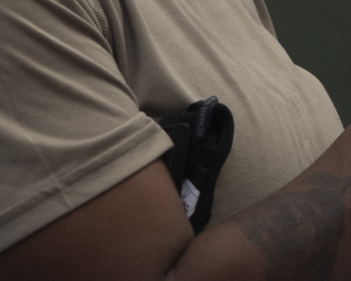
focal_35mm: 351
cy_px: 2
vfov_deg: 4.4
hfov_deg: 5.4
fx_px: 3648
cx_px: 758
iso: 125
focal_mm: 35
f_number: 6.3
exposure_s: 1/200
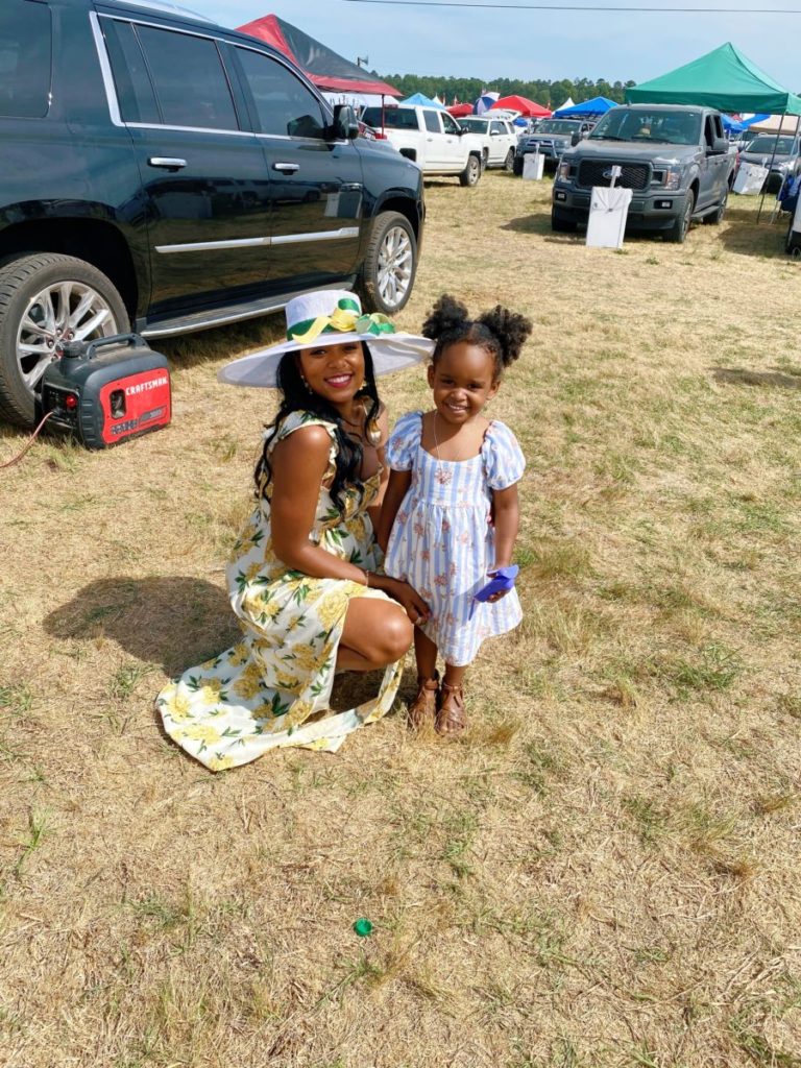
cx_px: 400
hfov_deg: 53.1
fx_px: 802
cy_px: 534
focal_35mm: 26
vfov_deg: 67.3
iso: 32
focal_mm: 4.25
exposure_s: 1/3040
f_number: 1.8
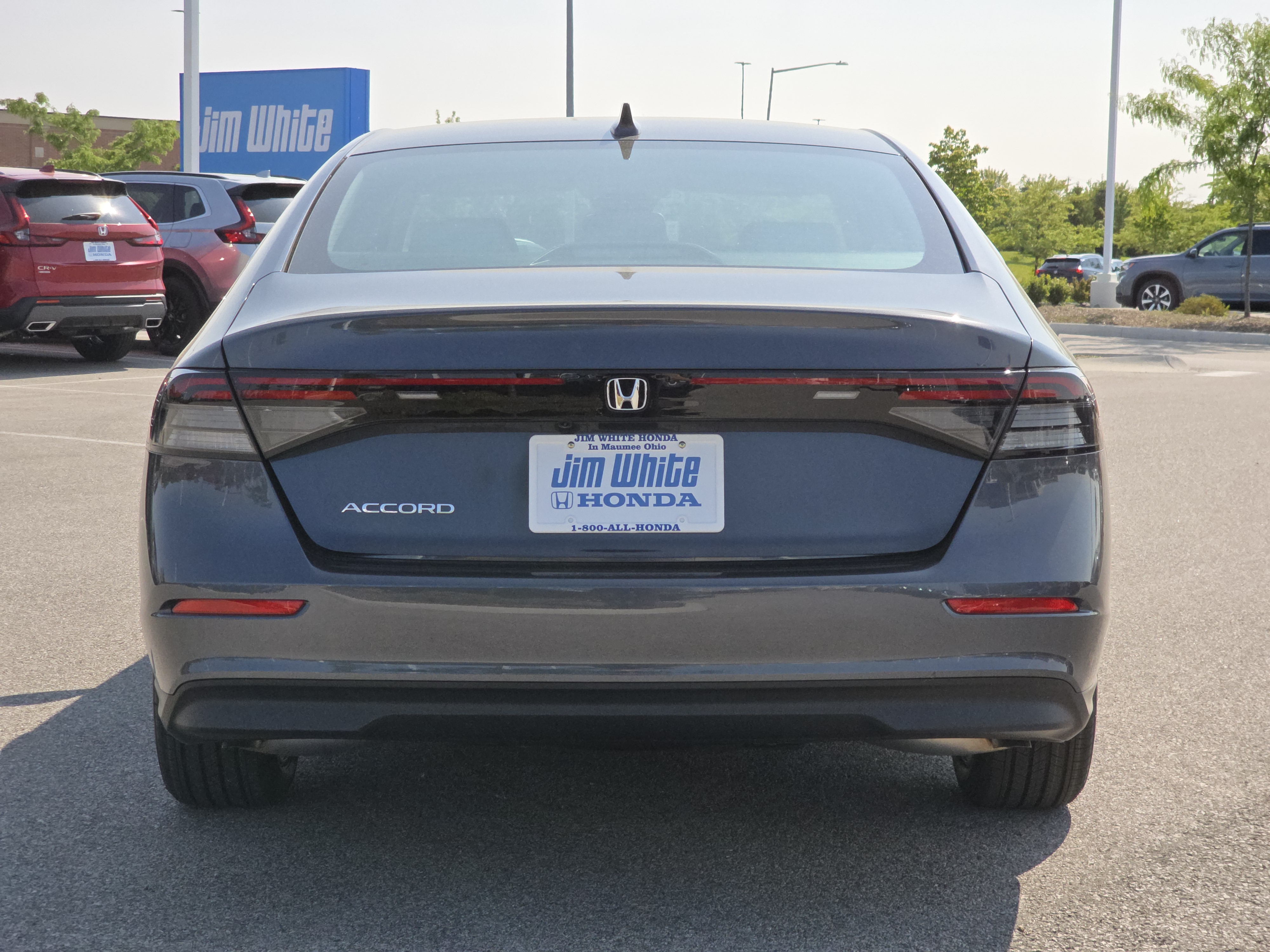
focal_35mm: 69
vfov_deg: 21.3
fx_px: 2531
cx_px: 635
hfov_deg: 28.2
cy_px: 476
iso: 50
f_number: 2.4
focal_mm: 7.9
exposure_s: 1/2140
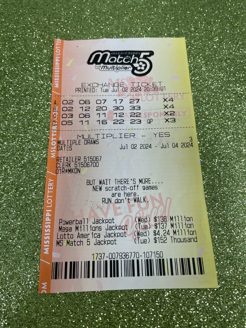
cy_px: 164
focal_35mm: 26
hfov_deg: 53.1
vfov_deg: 67.3
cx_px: 123
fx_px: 246
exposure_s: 1/120
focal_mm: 4.2
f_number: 1.6
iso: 80
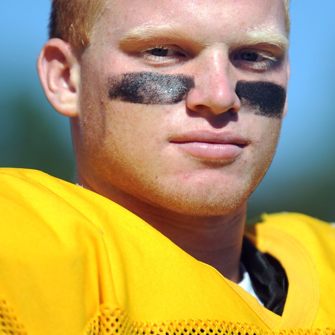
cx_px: 167
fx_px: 2803
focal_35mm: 256
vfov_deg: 6.8
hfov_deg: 6.8
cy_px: 90
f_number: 2.8
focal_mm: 200
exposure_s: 1/2500
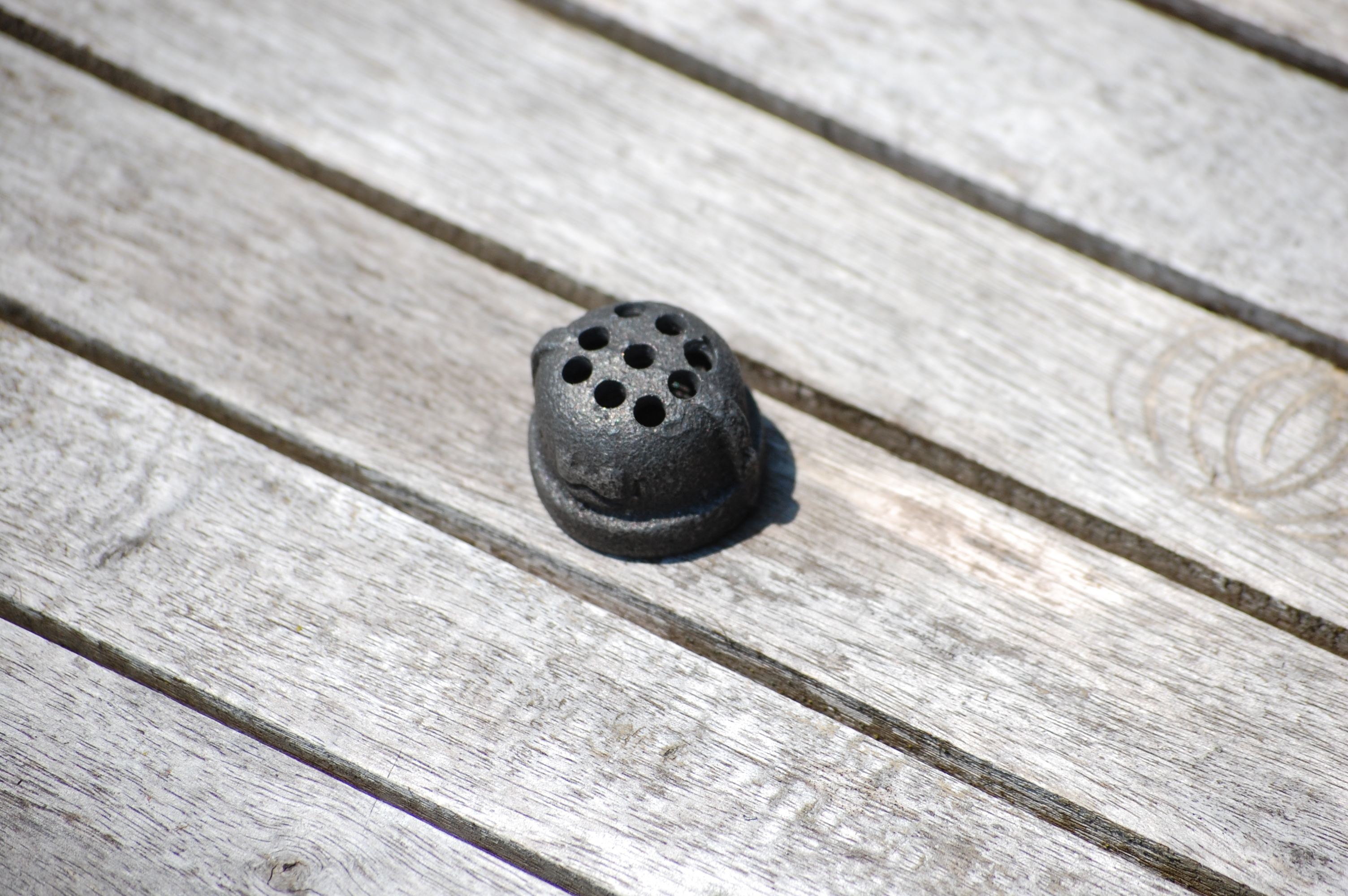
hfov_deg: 11.8
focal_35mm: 174
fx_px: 6509
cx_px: 674
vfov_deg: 7.9
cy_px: 448
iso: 200
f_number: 8
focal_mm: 116
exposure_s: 1/1000
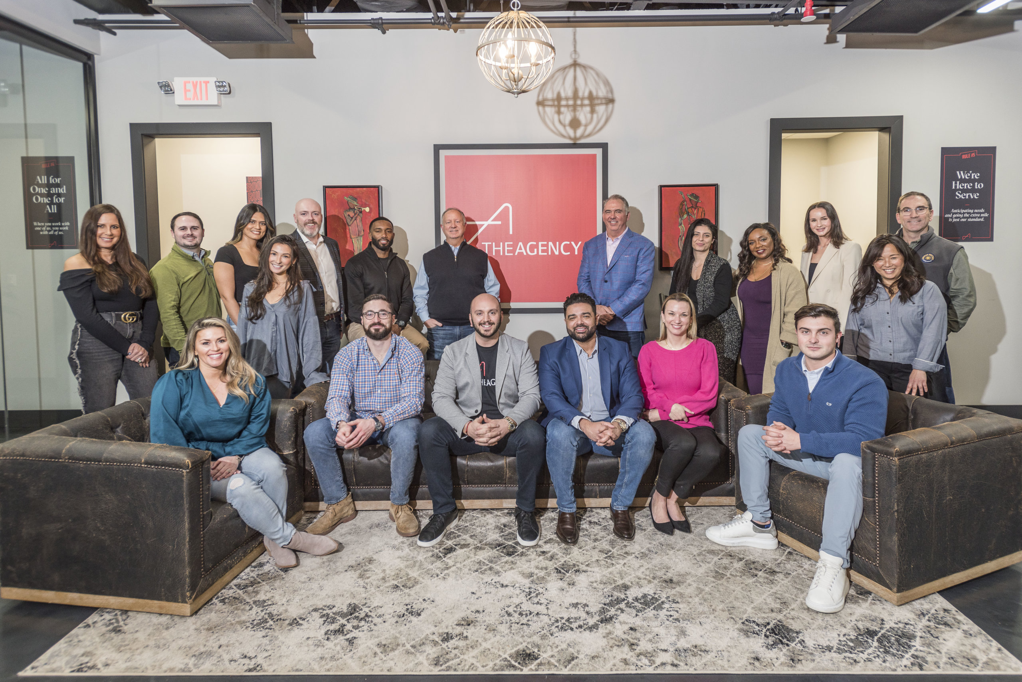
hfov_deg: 93.3
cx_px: 511
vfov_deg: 70.5
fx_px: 483
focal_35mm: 17
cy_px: 341
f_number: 4
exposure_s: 1/50
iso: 400
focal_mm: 17
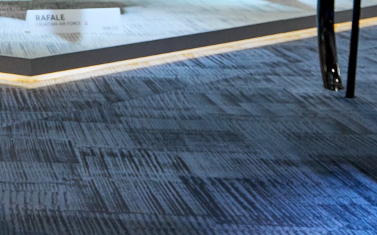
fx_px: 1079
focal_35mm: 105
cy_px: -145
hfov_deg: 18.8
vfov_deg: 11.8
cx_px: -69
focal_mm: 29
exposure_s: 1/160
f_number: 6.3
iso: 800
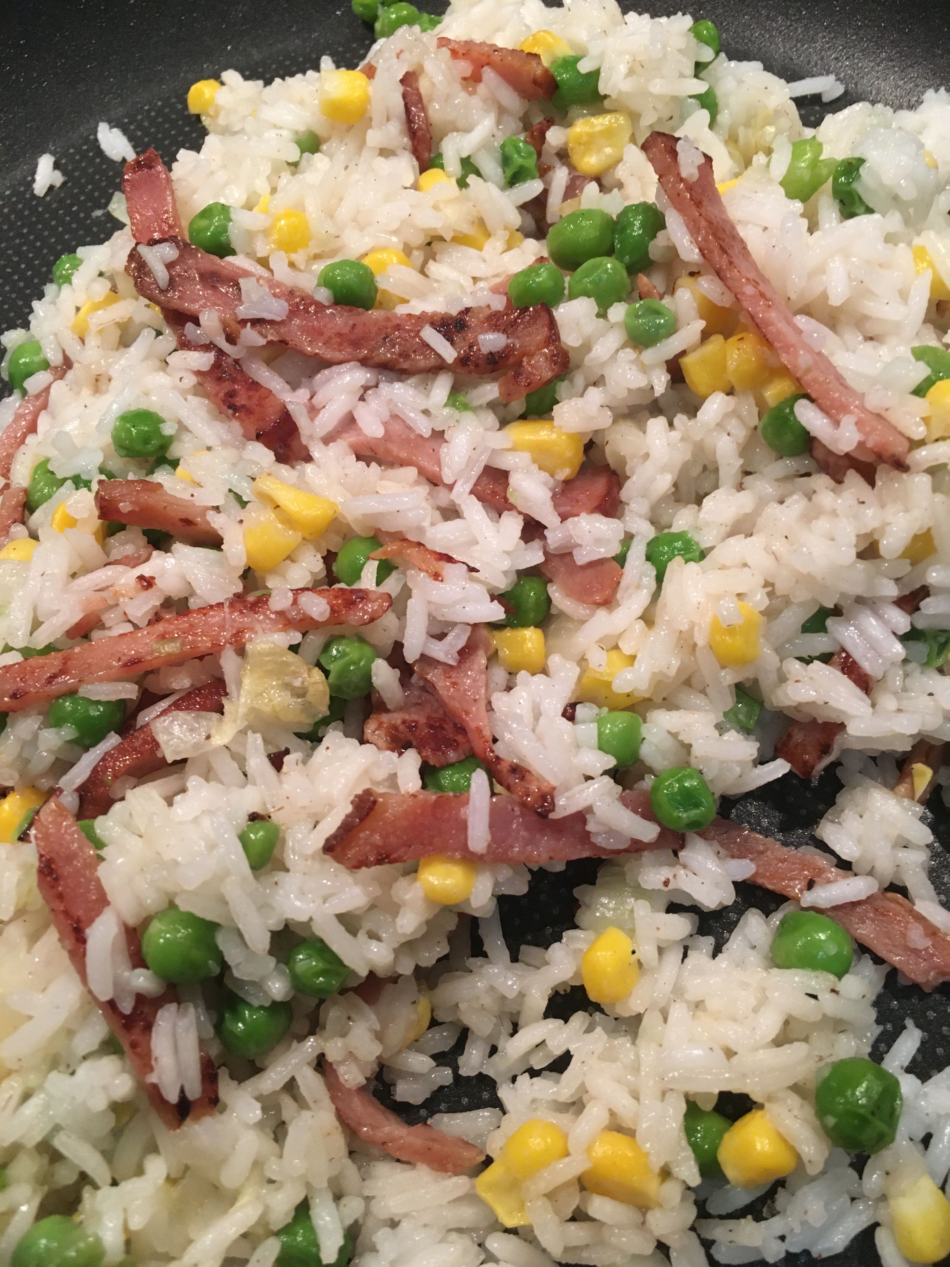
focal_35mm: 29
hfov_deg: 48.2
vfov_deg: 61.7
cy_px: 634
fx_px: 1061
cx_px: 475
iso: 200
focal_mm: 4.15
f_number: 2.2
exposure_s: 1/33
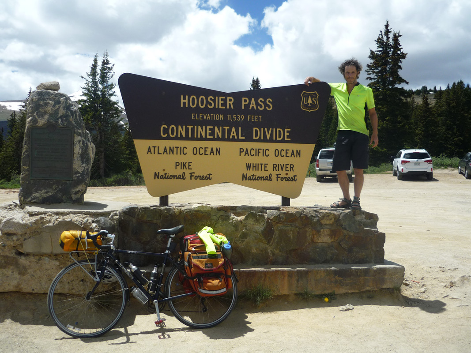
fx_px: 449
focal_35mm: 33
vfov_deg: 42.9
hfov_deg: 55.4
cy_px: 176
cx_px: 236
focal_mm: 5.5
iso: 100
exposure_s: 1/250
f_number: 8
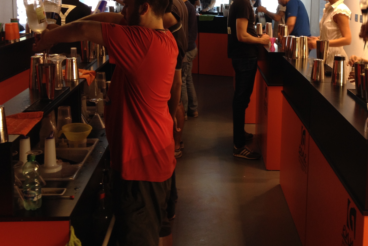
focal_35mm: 55
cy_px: 42
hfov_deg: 36.0
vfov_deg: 24.2
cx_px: 230
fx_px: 562
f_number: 2.4
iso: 50
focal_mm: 4.28
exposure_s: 1/24
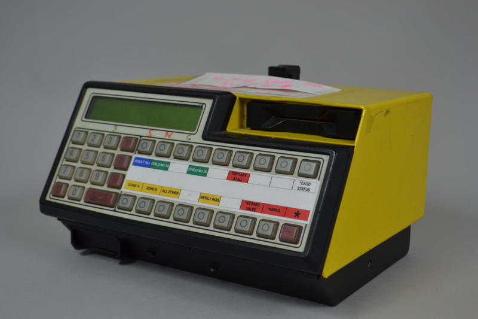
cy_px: 160
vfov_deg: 25.0
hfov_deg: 36.9
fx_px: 717
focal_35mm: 54
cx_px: 239
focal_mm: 36
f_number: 5
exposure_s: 1/60
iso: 640
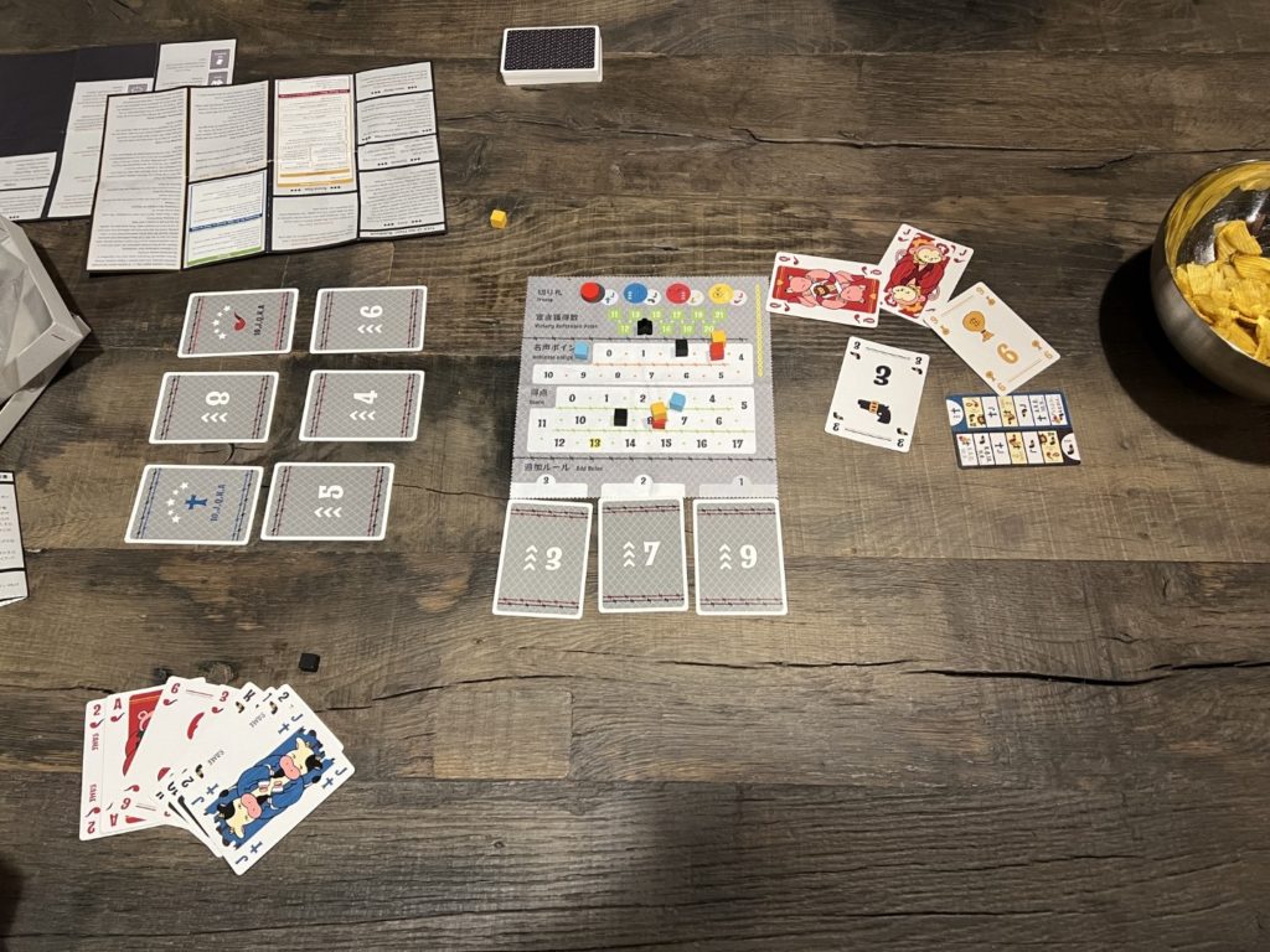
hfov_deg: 67.3
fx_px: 954
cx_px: 635
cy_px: 476
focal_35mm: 26
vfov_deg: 53.1
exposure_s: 1/50
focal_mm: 5.7
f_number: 1.5
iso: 320
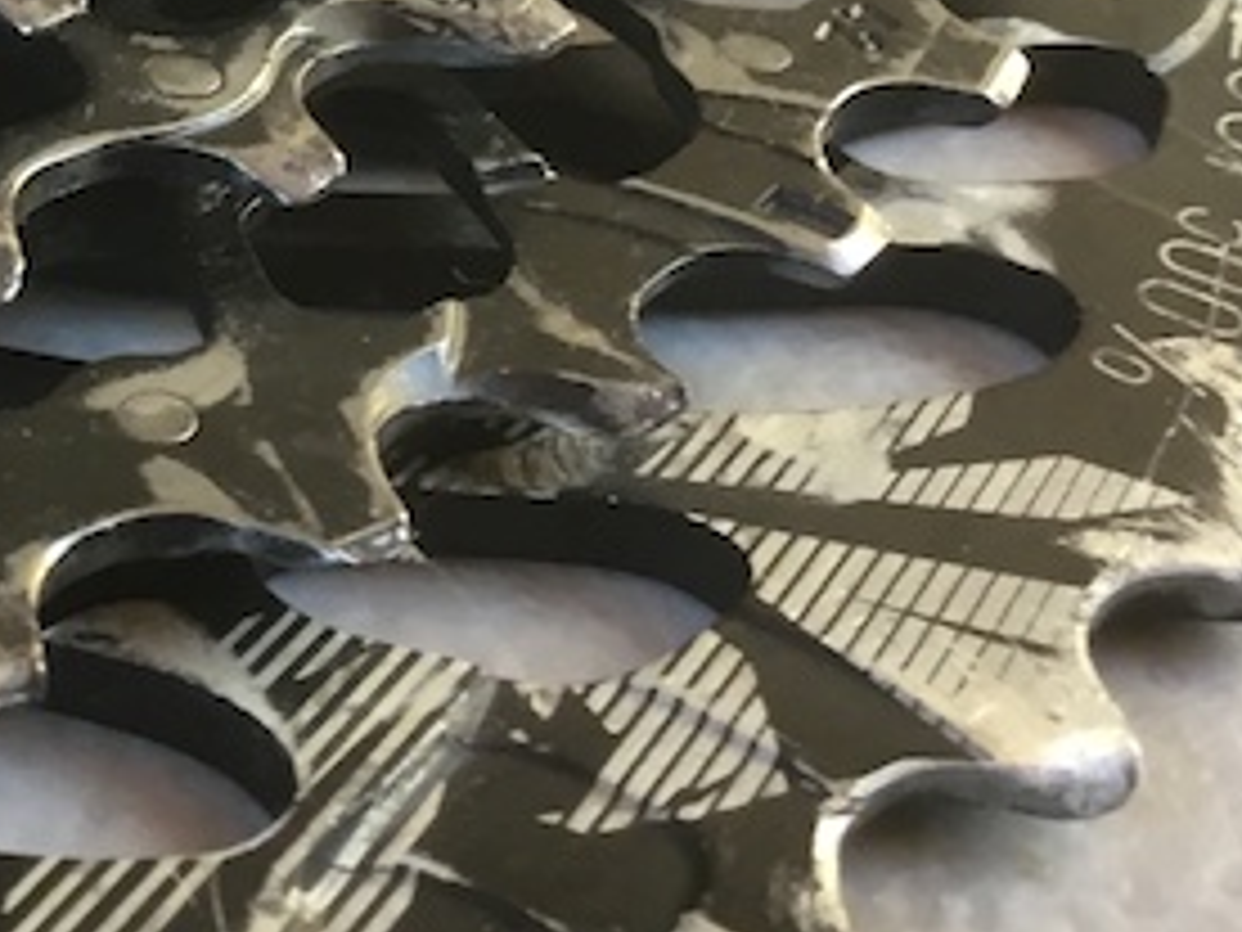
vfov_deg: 16.1
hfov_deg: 20.7
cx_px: -135
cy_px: -18
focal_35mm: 90
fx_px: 3229
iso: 50
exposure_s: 1/30
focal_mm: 3.3
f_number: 2.4
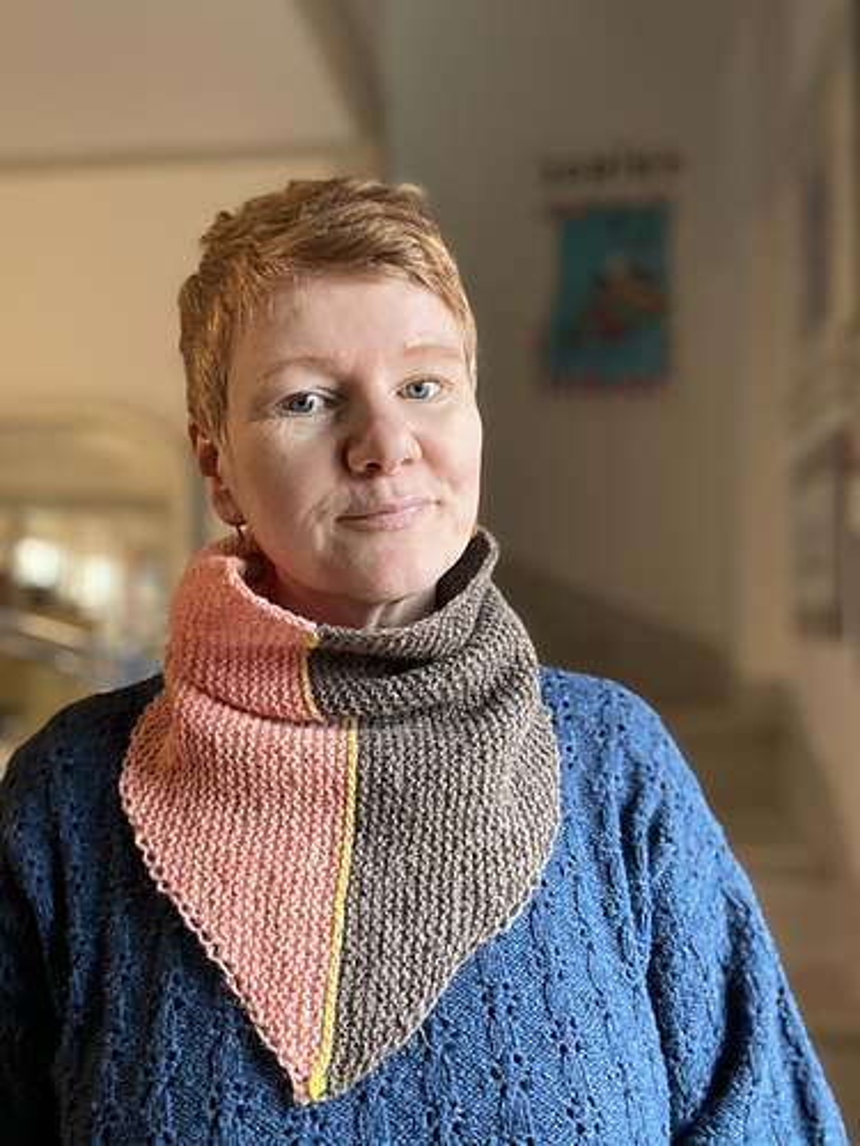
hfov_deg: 46.8
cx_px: 430
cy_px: 573
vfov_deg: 60.0
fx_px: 994
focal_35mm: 30
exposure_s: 1/60
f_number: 2.2
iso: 200
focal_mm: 2.71
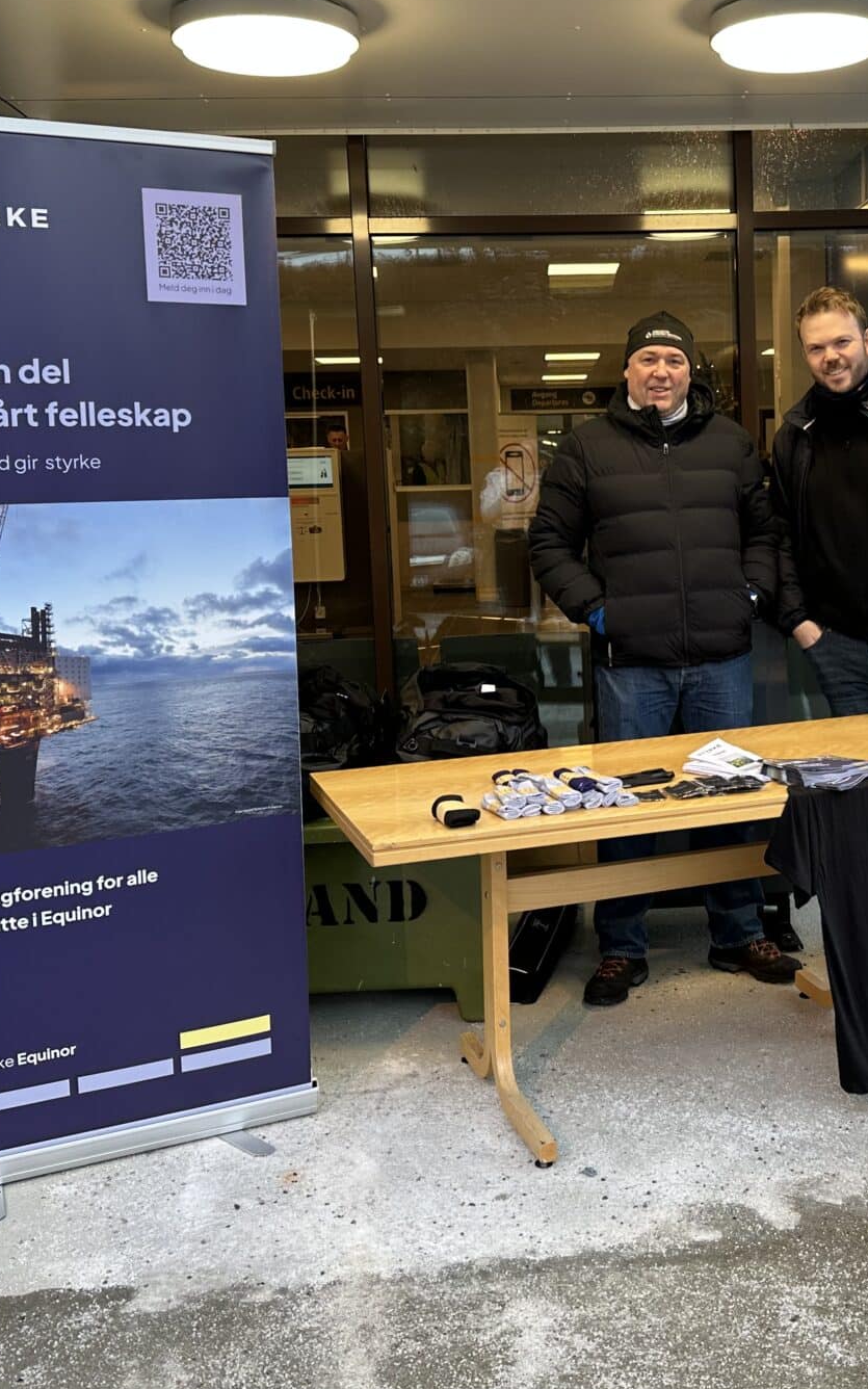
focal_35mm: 39
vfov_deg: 50.2
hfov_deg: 32.2
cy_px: 600
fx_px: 1476
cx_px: 650
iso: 80
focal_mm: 6.86
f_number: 1.78
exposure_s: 1/100
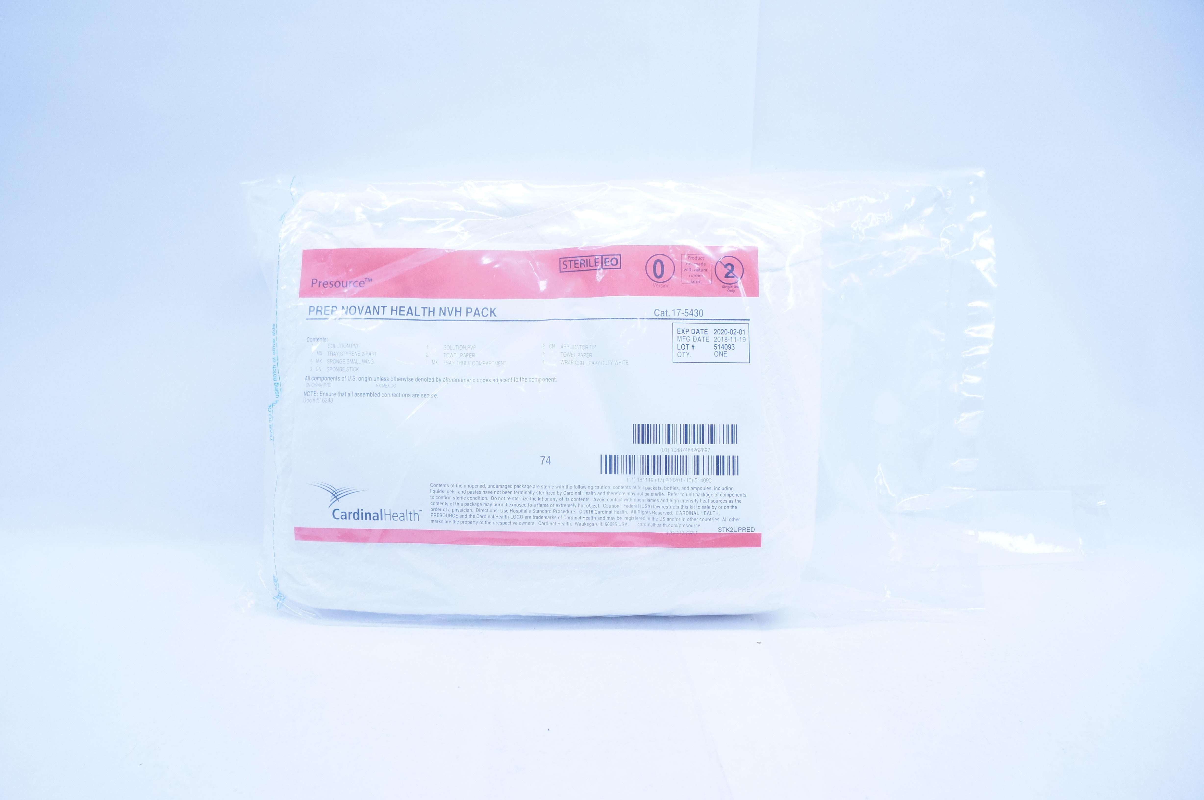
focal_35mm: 27
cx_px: 602
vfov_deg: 47.8
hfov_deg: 67.4
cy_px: 400
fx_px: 902
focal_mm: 18
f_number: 4.5
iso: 800
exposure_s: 1/200
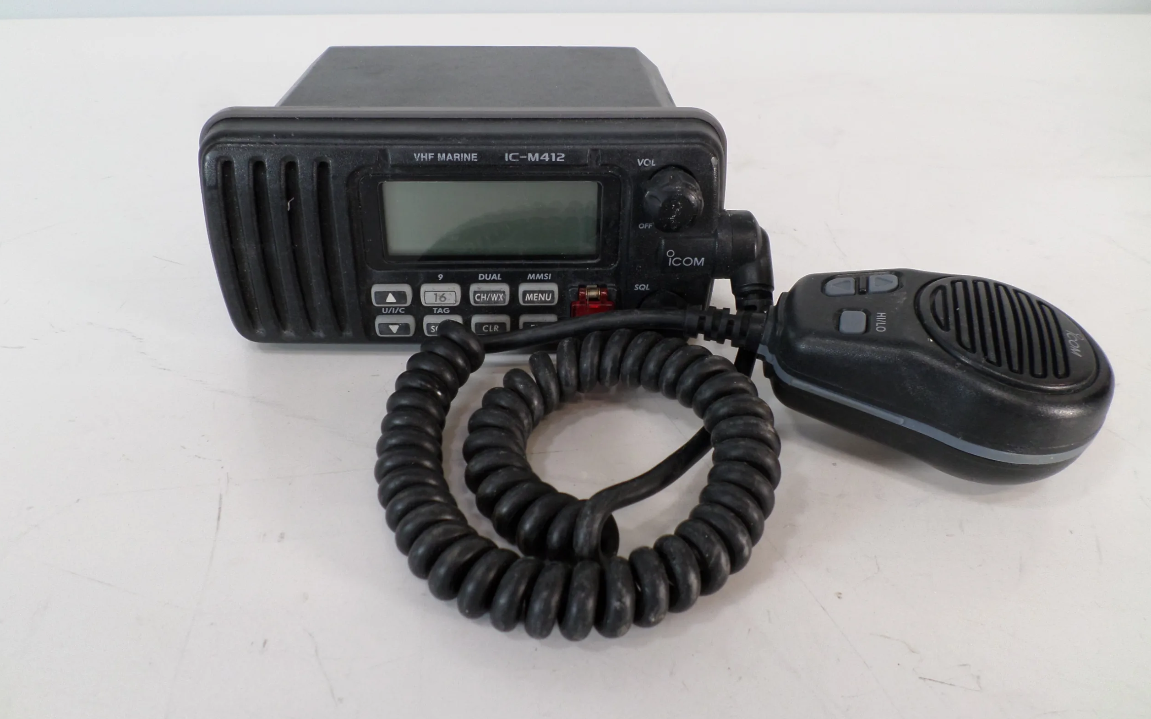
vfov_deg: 45.9
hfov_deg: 68.4
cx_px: 566
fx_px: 847
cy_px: 319
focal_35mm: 27
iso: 80
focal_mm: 4.5
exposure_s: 1/45
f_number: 2.5
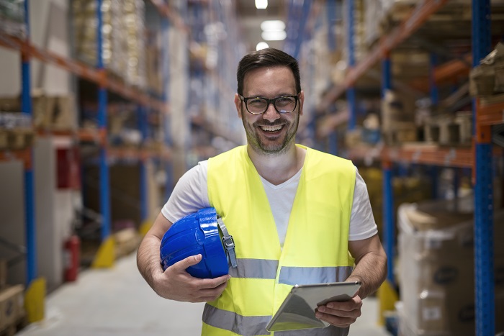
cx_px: 252
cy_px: 168
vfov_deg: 27.0
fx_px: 700
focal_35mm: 50
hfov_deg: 39.6
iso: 500
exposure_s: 1/100
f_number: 1.6
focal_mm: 50
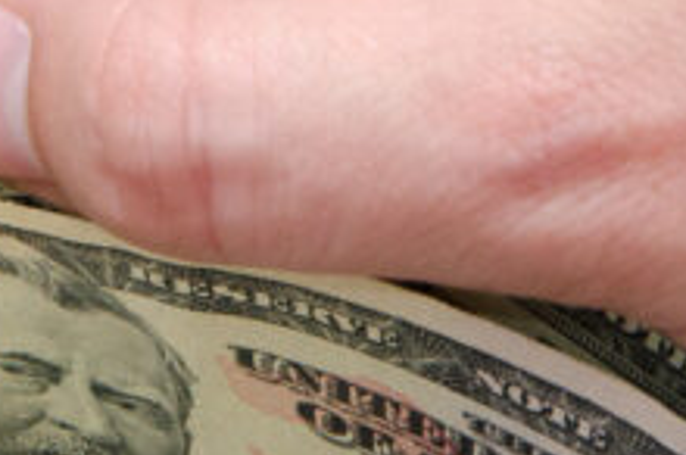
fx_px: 13934
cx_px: 128
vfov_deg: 1.9
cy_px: 196
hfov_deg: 2.8
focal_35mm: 732
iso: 400
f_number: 8
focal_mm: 105
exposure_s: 1/125
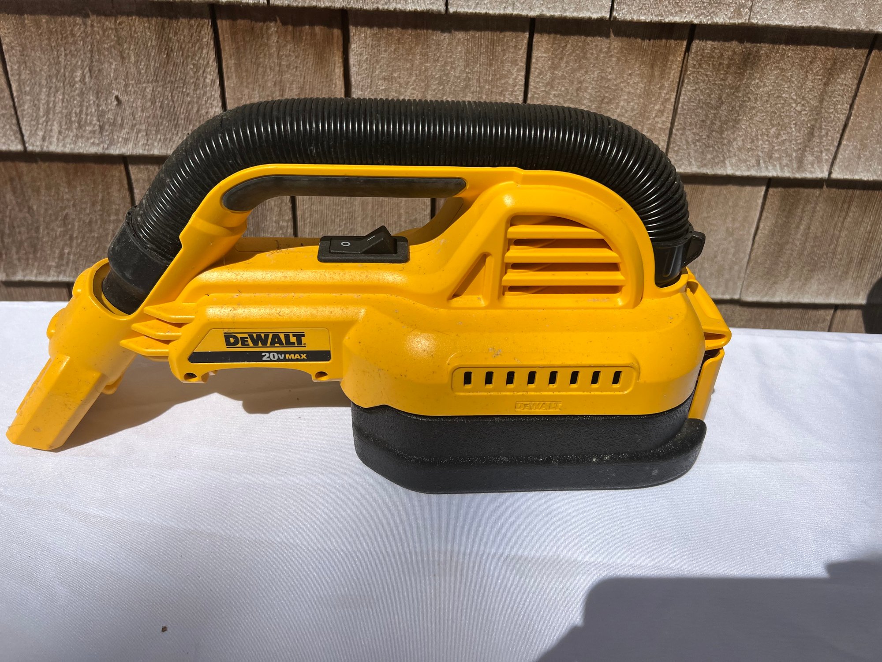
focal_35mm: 26
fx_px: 662
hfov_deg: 67.3
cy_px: 331
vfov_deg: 53.1
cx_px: 441
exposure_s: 1/14286
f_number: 1.5
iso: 50
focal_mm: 5.7
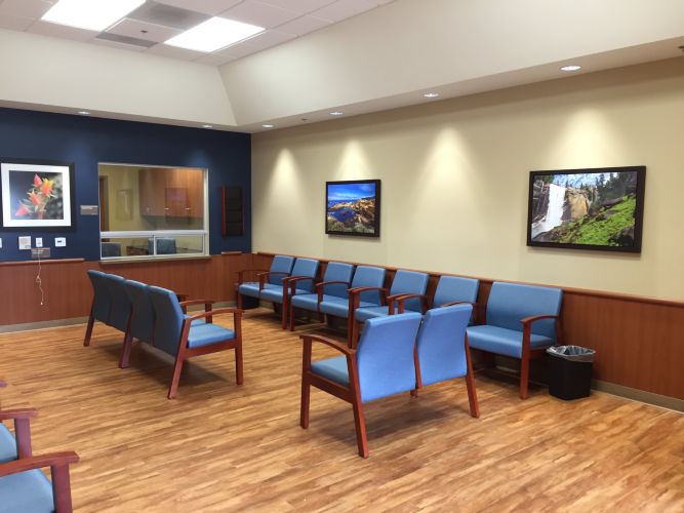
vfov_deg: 48.2
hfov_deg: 61.7
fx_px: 573
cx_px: 342
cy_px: 256
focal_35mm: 29
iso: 64
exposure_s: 1/30
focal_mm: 4.15
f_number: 2.2
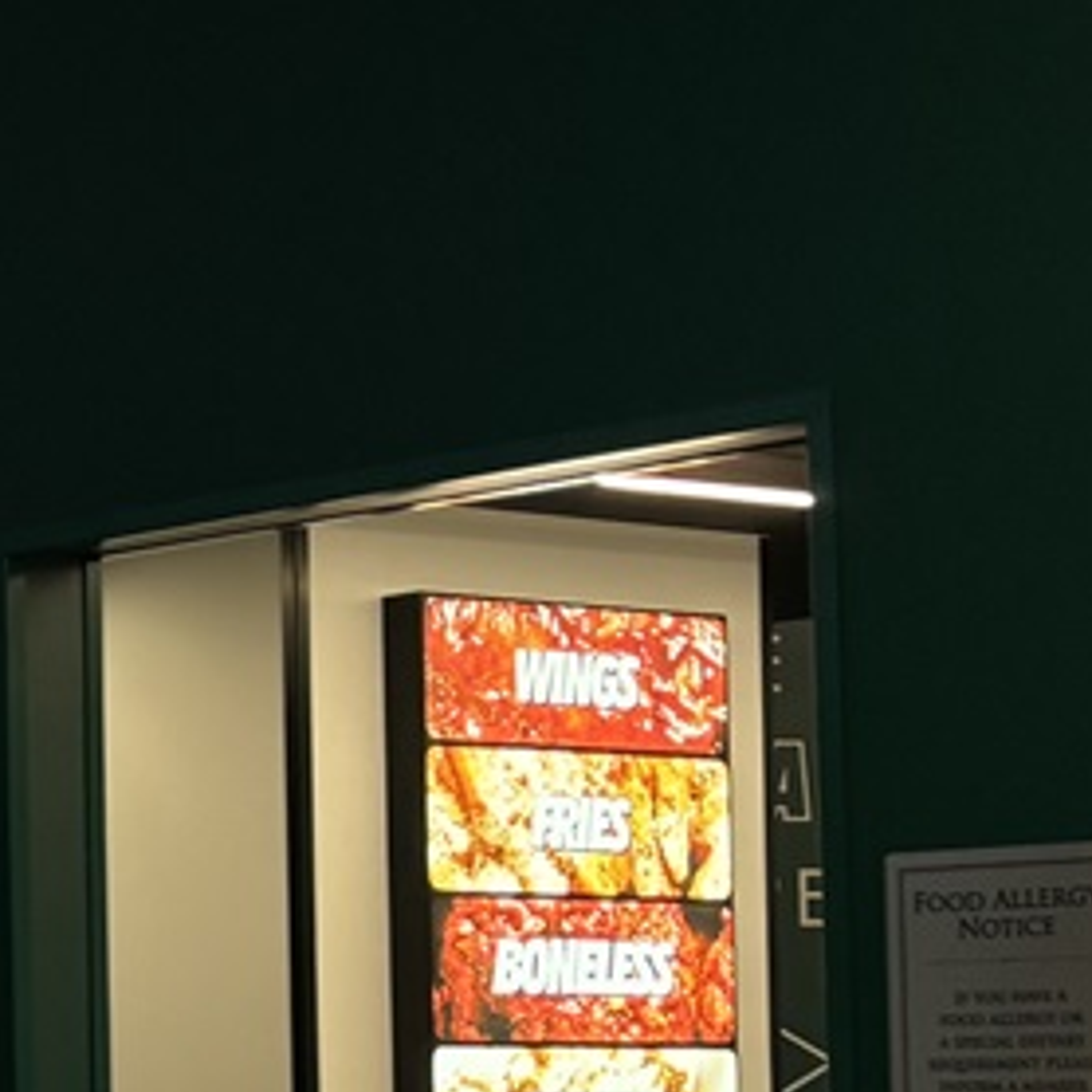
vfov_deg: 14.0
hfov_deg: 12.3
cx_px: -1151
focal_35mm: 124
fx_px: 4426
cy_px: 882
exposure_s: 1/126
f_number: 1.6
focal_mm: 5.96
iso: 50
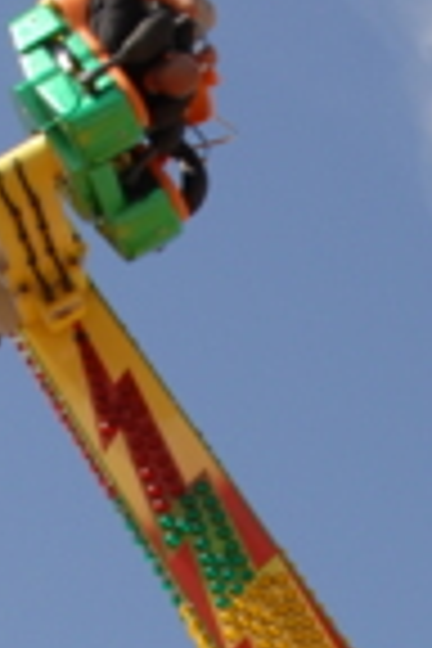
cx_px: 482
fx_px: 3942
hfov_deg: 6.2
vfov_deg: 9.3
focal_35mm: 219
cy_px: 778
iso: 200
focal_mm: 28
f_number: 10
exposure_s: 1/350
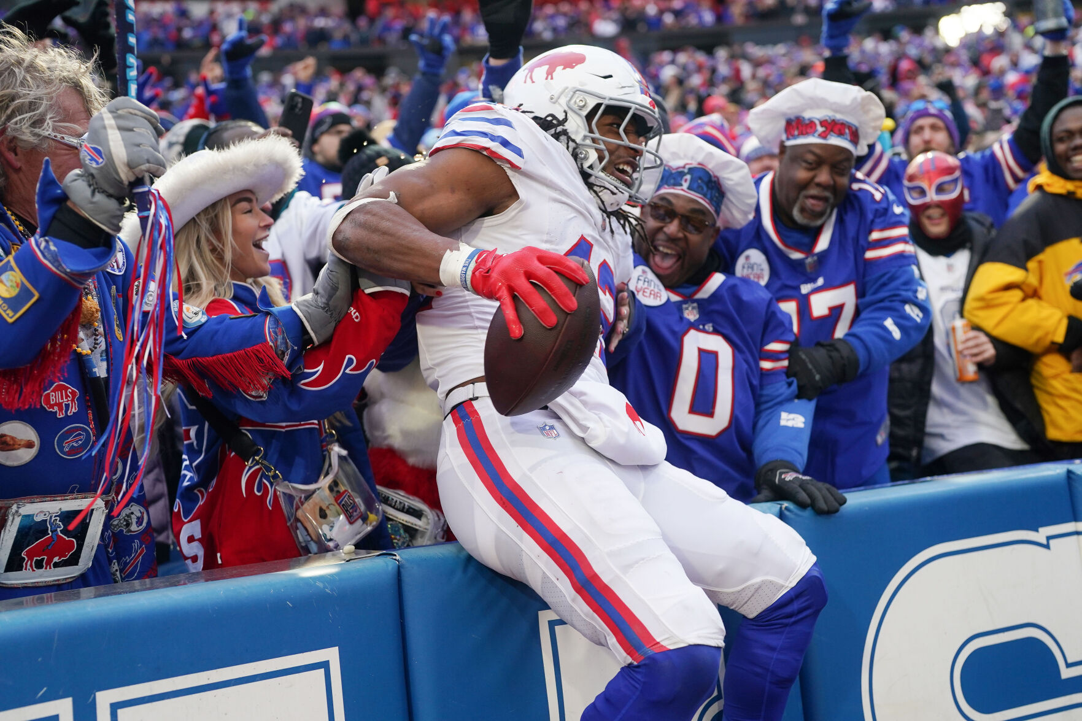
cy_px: 360
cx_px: 541
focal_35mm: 50
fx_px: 1503
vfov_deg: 27.0
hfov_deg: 39.6
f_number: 2.5
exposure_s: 1/1600
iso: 1000
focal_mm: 50
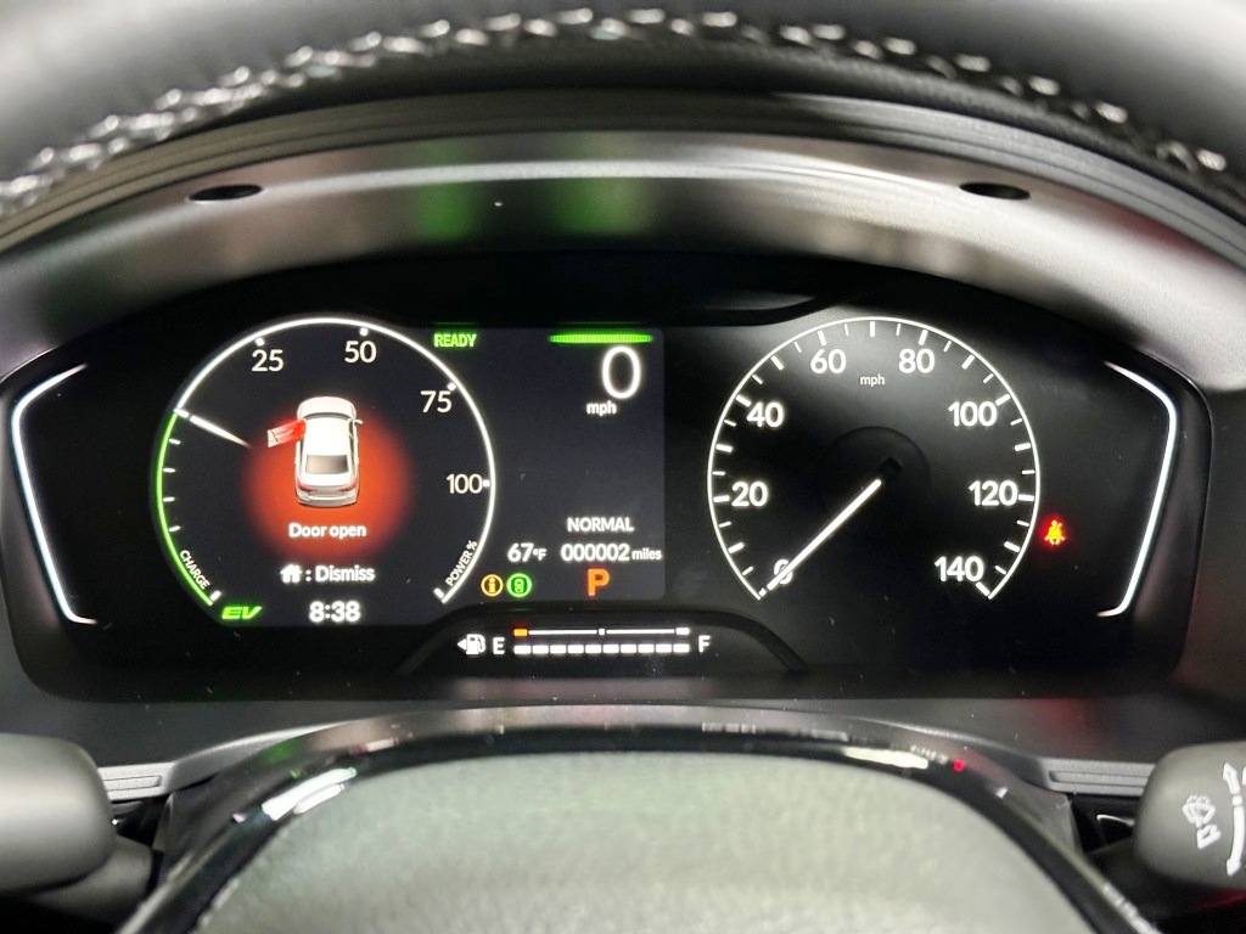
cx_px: 623
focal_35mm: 48
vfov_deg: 30.3
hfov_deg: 39.7
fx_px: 1728
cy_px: 467
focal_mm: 6.86
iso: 640
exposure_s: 1/30
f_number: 1.78
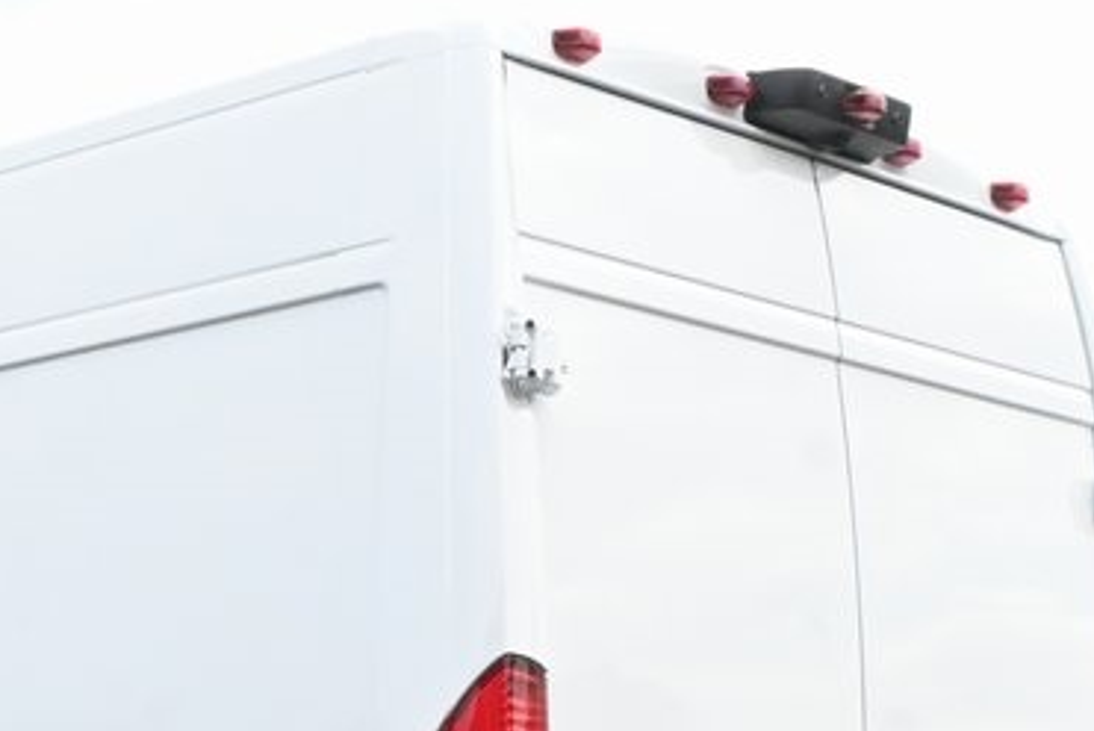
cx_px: -12
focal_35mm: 103
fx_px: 3144
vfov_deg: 12.9
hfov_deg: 19.2
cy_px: 892
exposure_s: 1/1600
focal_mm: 25
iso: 6400
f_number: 9
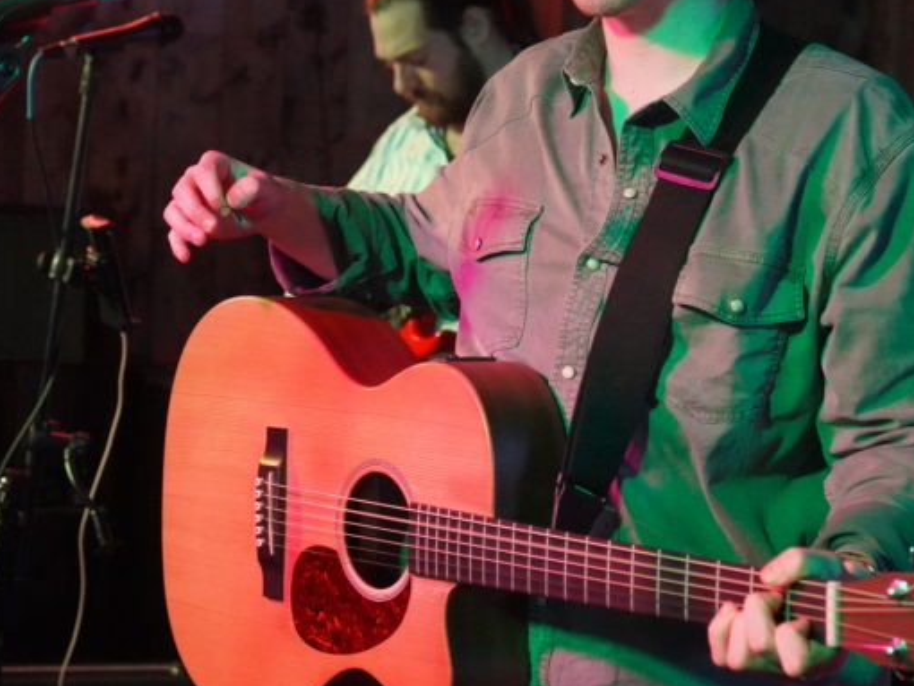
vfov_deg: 17.7
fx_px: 2193
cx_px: 333
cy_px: 208
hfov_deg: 23.5
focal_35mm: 83
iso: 12800
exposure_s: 1/160
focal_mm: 51
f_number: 5
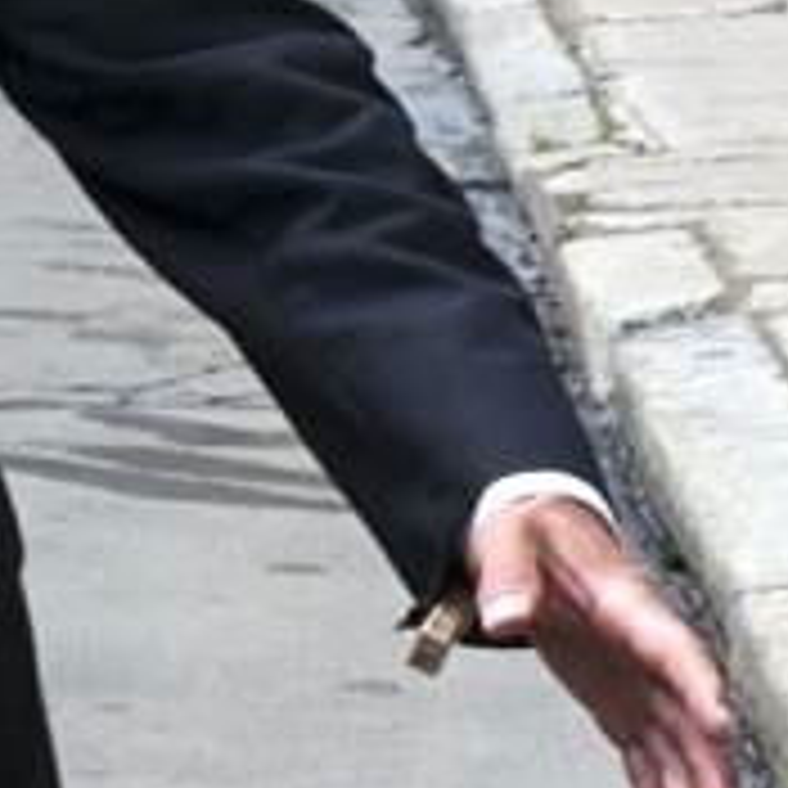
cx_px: 1040
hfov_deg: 7.9
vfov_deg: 7.9
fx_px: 5640
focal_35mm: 219
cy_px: -70
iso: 800
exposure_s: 1/500
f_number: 13
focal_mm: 44
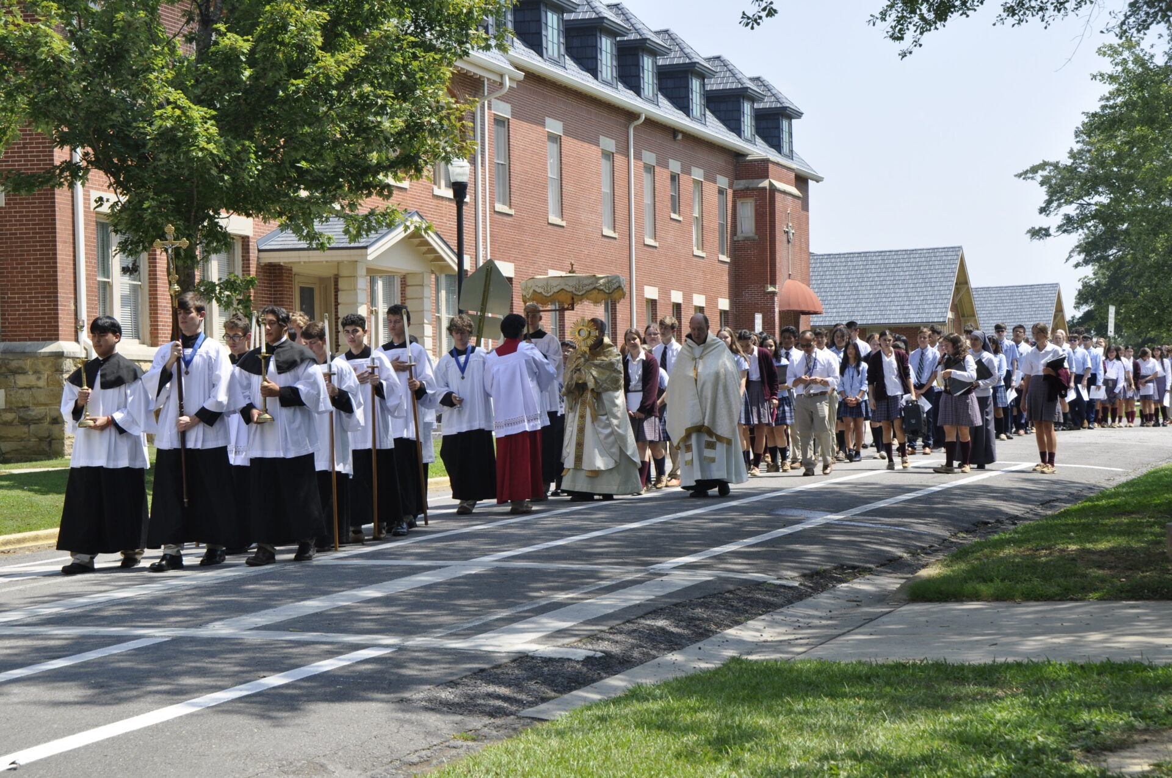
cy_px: 389
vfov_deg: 18.1
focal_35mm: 75
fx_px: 2439
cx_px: 586
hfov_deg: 27.0
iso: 200
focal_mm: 50
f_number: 8
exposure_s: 1/250
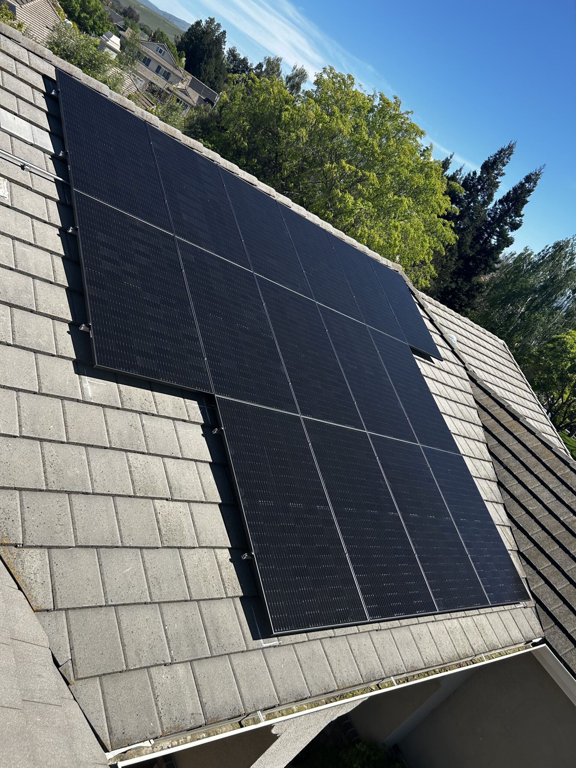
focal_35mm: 26
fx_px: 577
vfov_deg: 67.3
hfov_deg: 53.1
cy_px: 384
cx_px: 288
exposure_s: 1/2762
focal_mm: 5.7
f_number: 1.5
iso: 50
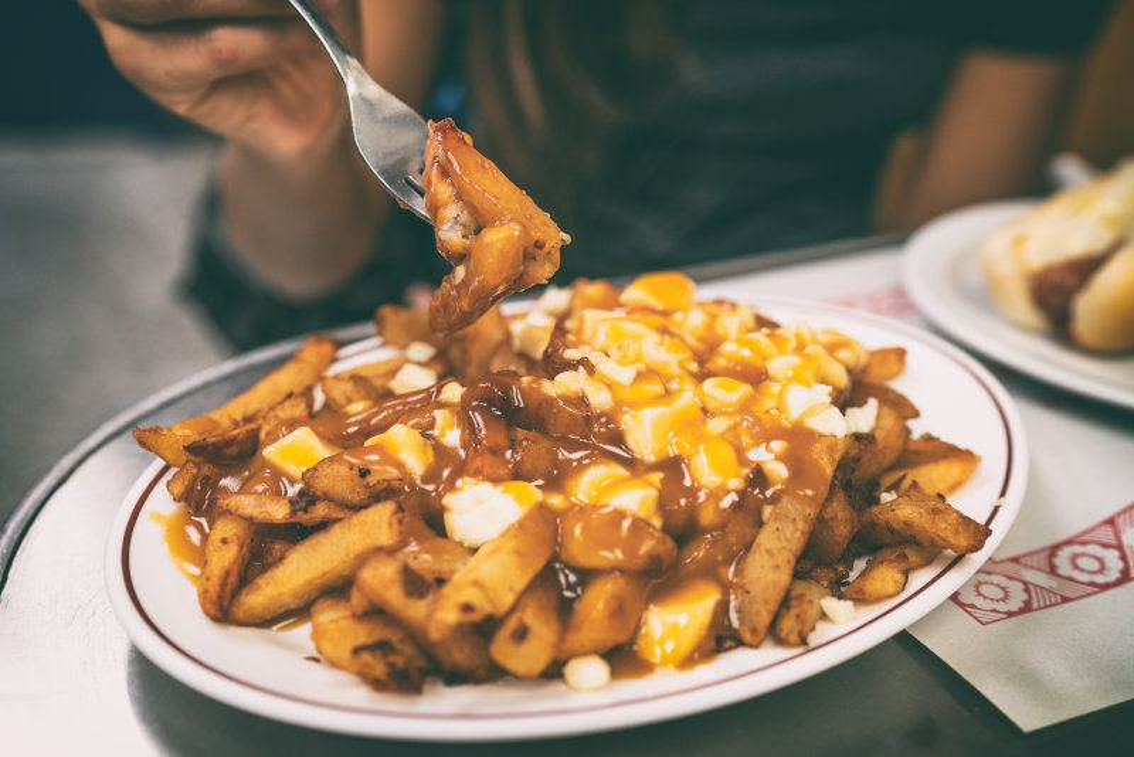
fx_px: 1103
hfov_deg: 54.4
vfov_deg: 37.9
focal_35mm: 35
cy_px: 378
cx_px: 567
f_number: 3.2
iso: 640
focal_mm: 35
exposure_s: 1/160
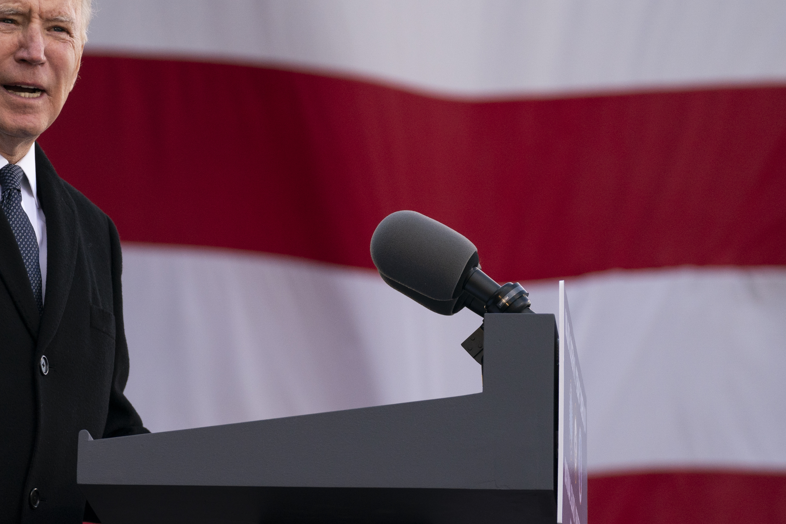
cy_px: 274
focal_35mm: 282
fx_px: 6157
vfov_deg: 4.9
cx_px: 247
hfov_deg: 7.3
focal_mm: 173
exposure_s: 1/2000
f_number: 5.6
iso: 1000
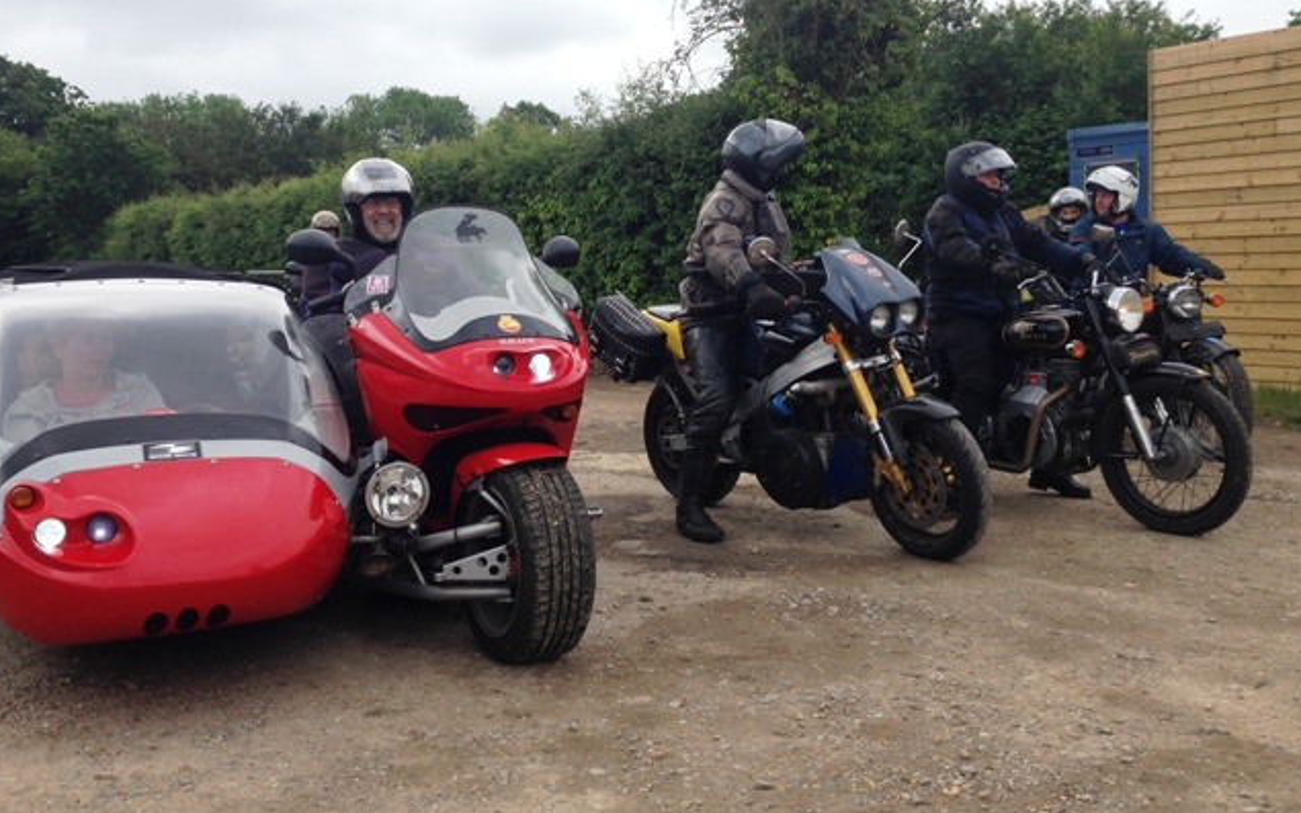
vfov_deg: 35.2
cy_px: 319
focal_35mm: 36
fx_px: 1277
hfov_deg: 54.0
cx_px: 650
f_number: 2.4
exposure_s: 1/1063
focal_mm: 4.12
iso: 50
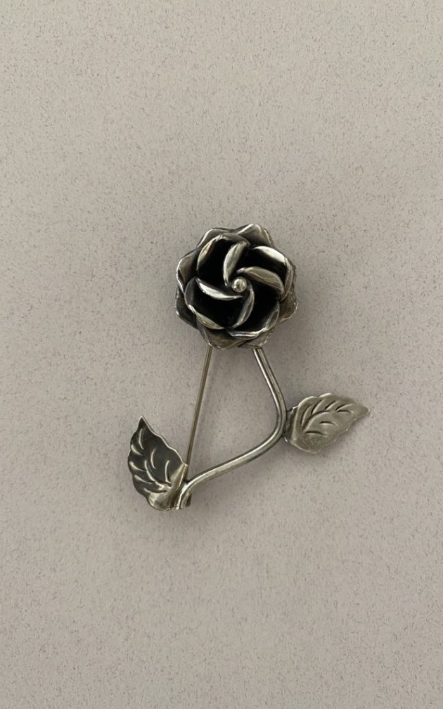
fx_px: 541
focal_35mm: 28
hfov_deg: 44.5
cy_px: 357
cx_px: 232
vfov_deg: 66.5
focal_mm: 4.25
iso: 250
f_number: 1.8
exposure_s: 1/60
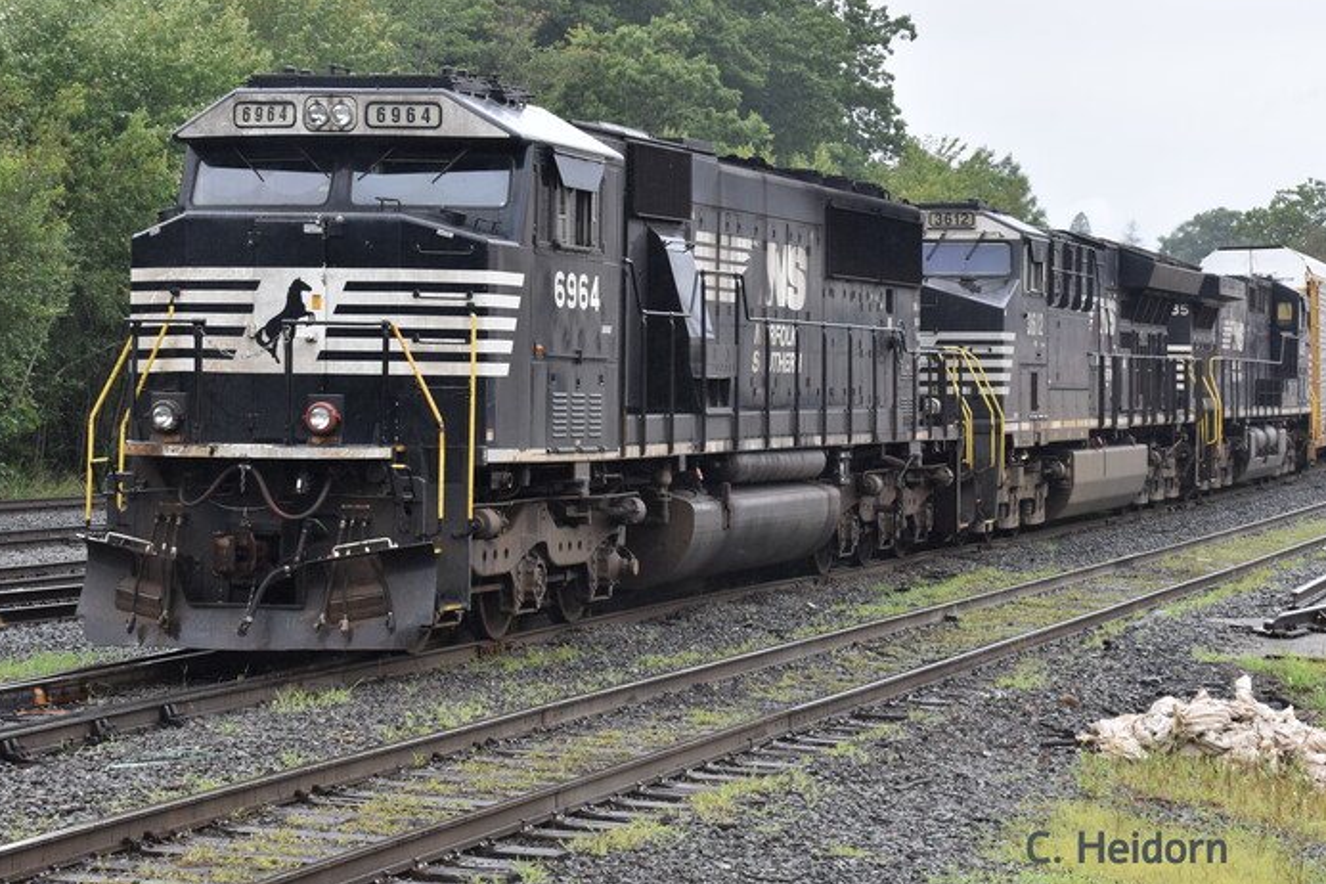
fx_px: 3794
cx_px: 670
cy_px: 368
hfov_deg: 19.8
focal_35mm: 103
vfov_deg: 13.3
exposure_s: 1/250
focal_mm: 56
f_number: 8
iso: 220
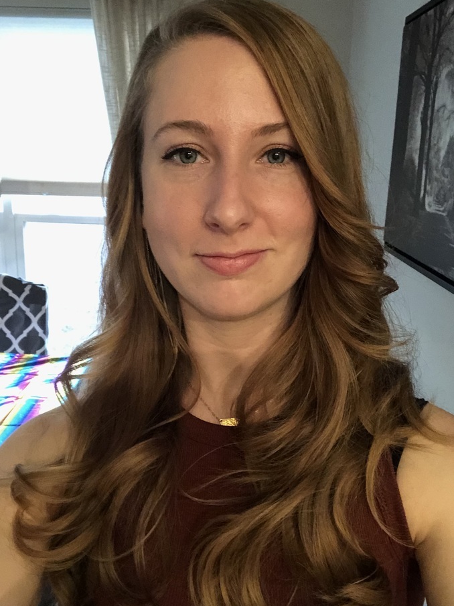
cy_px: 299
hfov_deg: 42.9
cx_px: 224
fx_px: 577
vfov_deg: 55.4
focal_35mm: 33
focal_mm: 2.87
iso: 500
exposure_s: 1/30
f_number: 2.2
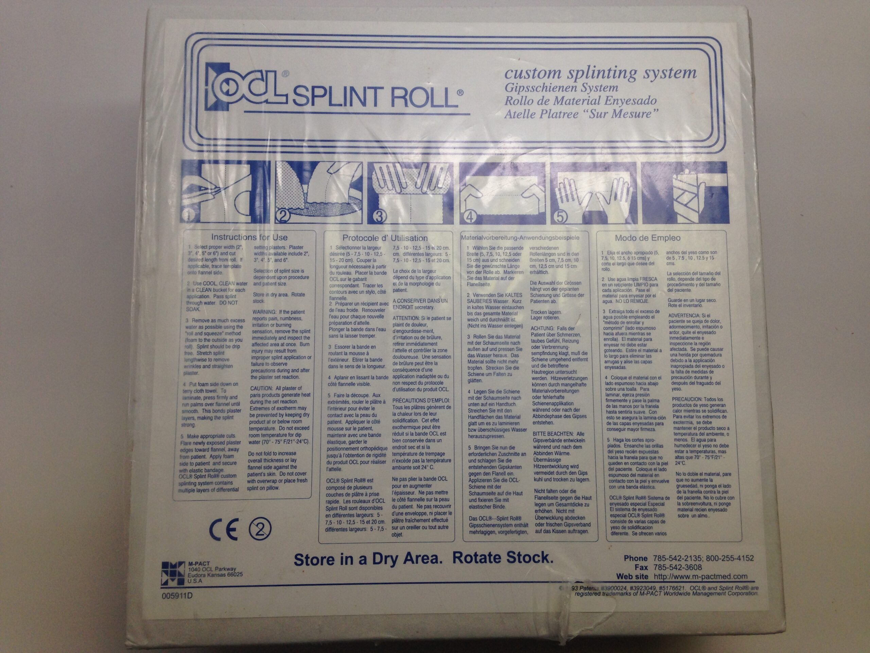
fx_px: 829
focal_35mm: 33
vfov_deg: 42.9
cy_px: 326
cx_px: 435
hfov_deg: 55.4
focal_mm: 4.12
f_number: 2.4
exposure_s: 1/120
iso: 64
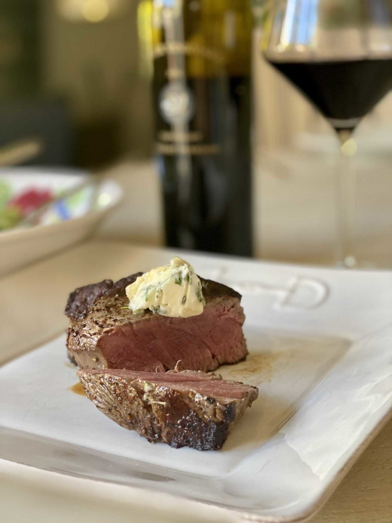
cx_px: 196
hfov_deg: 28.0
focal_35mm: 52
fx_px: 785
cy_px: 262
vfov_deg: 36.8
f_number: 2
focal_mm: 6
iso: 160
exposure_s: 1/40
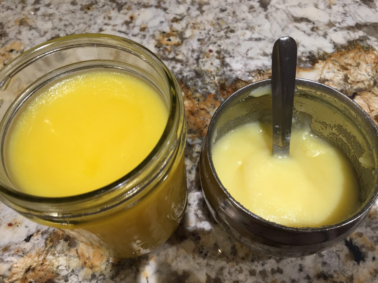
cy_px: 142
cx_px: 189
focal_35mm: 29
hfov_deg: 61.7
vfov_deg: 48.2
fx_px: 317
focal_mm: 4.15
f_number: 2.2
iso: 64
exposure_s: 1/30
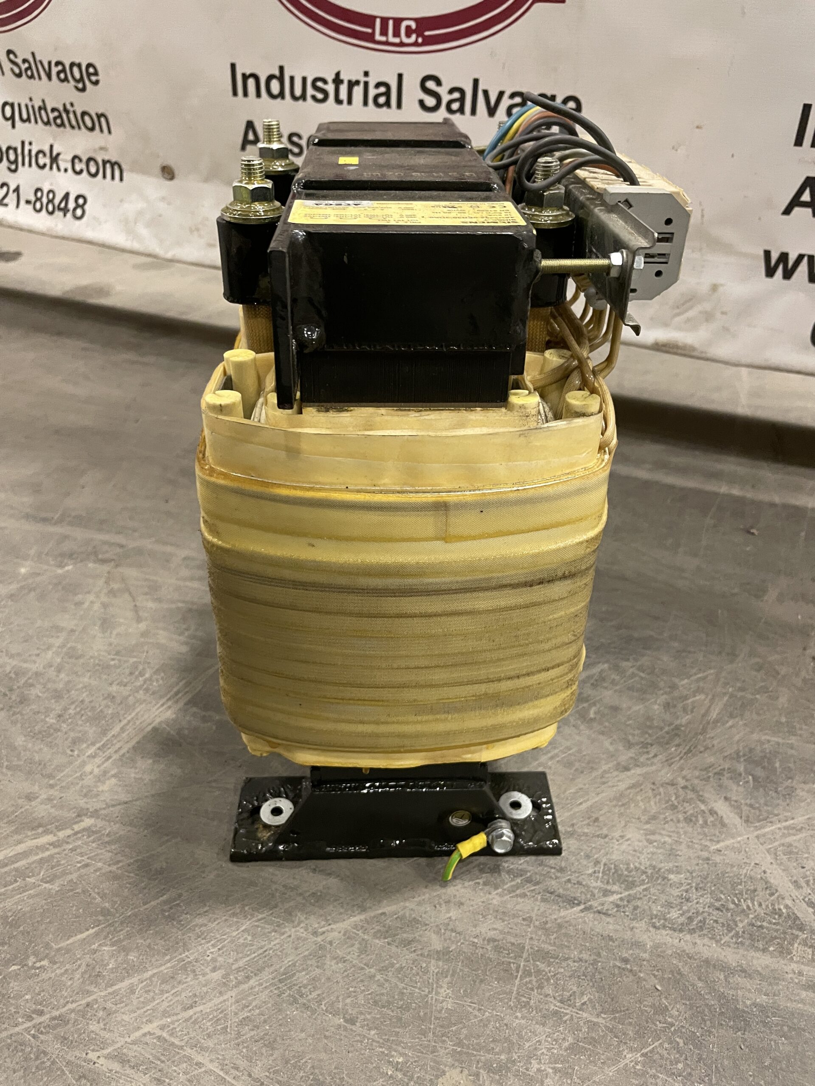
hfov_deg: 53.1
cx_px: 408
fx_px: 816
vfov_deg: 67.3
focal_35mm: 26
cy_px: 543
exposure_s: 1/40
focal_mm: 4.2
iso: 400
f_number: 1.6
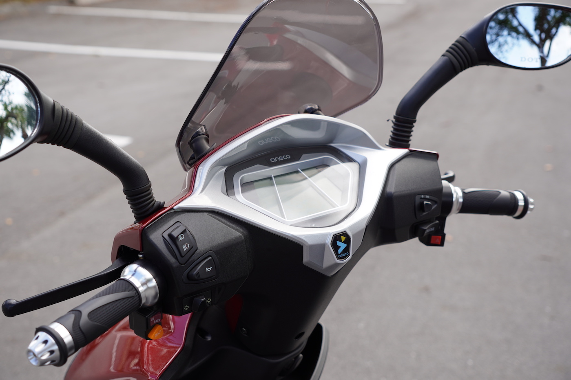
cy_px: 190
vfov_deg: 27.2
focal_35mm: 50
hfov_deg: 40.0
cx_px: 286
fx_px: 785
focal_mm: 33
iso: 100
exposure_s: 1/320
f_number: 3.5
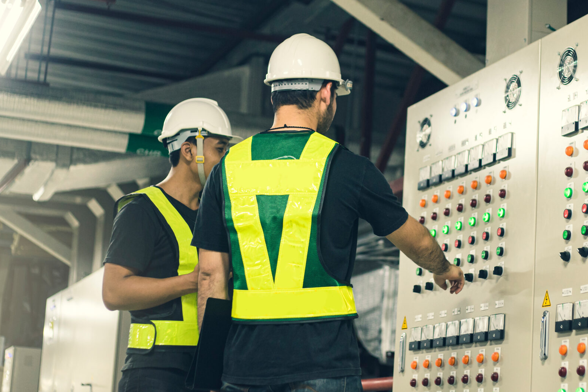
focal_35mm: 81
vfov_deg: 16.8
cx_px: 365
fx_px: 1323
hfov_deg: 25.0
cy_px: 144
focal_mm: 50
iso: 800
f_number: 2.2
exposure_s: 1/160
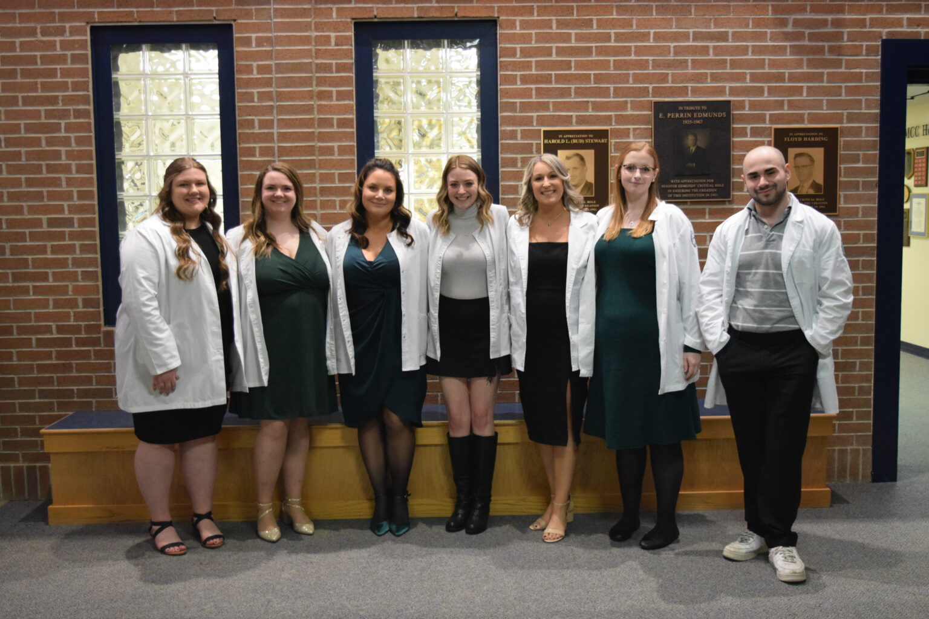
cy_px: 310
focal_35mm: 39
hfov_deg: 49.6
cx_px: 464
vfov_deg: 34.2
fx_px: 1006
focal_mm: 26
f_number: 4
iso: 3200
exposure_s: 1/80
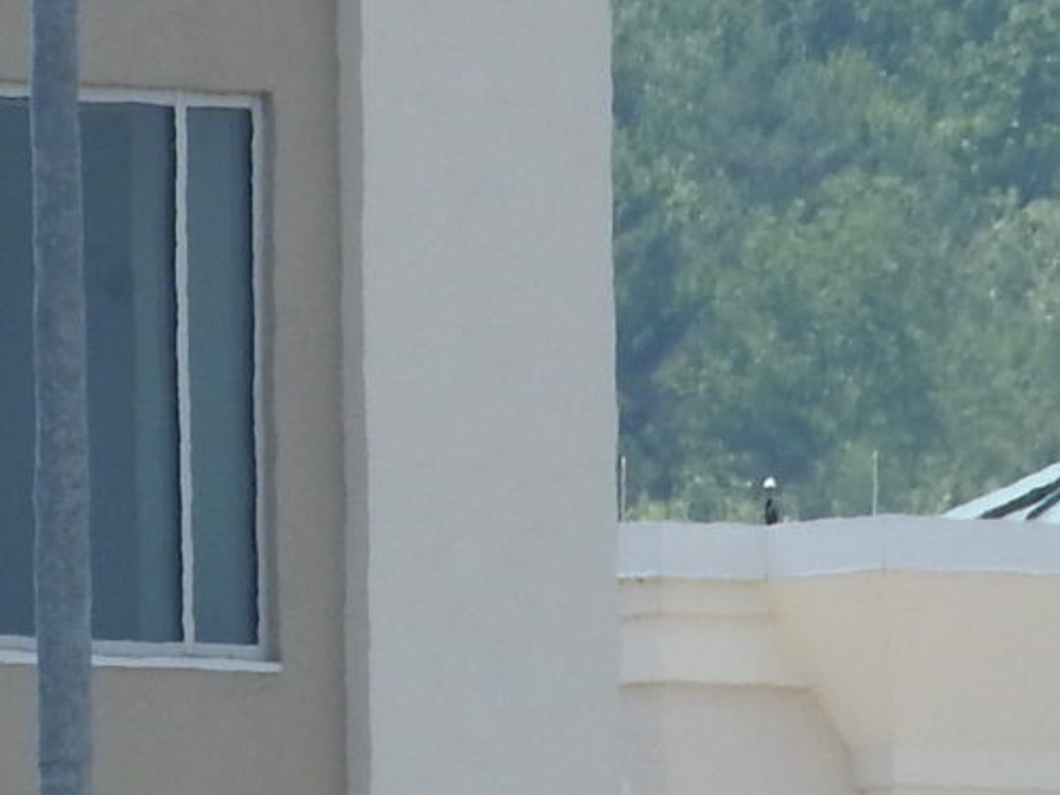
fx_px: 62683
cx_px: 2006
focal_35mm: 2047
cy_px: 1774
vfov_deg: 0.7
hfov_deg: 1.0
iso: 100
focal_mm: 71.7
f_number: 5.6
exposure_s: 1/400
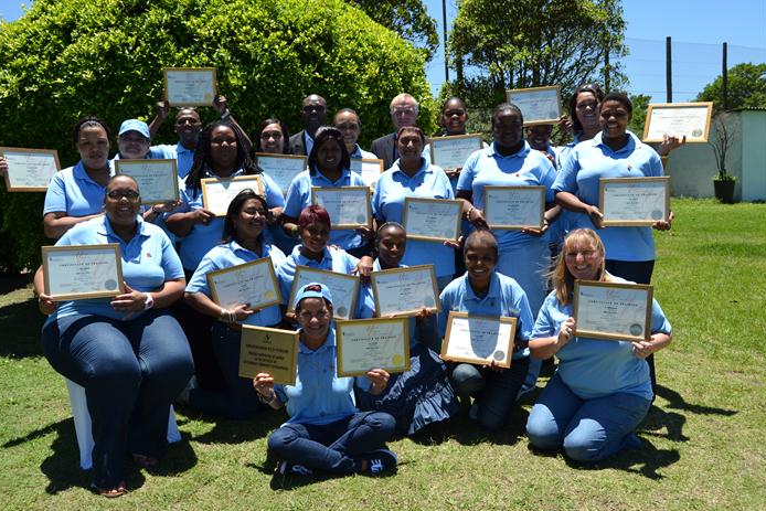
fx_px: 596
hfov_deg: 65.4
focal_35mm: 28
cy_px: 247
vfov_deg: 46.4
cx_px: 371
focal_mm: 18
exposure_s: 1/250
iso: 100
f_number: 8
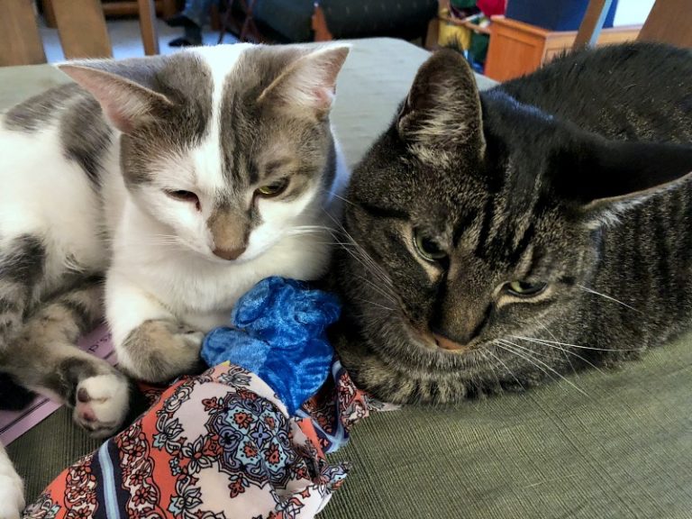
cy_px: 260
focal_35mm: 28
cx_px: 346
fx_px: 560
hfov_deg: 63.4
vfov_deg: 49.7
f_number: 1.8
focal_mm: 4
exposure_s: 1/4
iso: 100
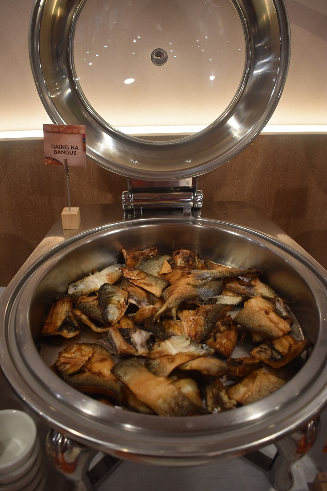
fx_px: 409
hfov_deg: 43.6
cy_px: 246
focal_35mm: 30
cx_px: 164
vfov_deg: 61.9
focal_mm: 20
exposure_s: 1/80
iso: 400
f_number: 4.5
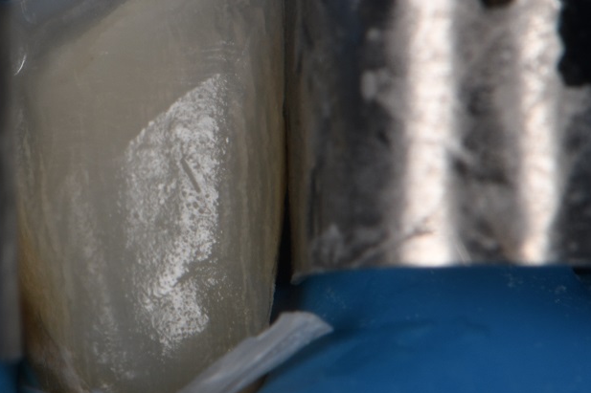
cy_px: 186
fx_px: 5645
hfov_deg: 6.0
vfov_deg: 4.0
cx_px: 154
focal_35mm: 344
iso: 200
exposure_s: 1/160
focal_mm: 105
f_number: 32
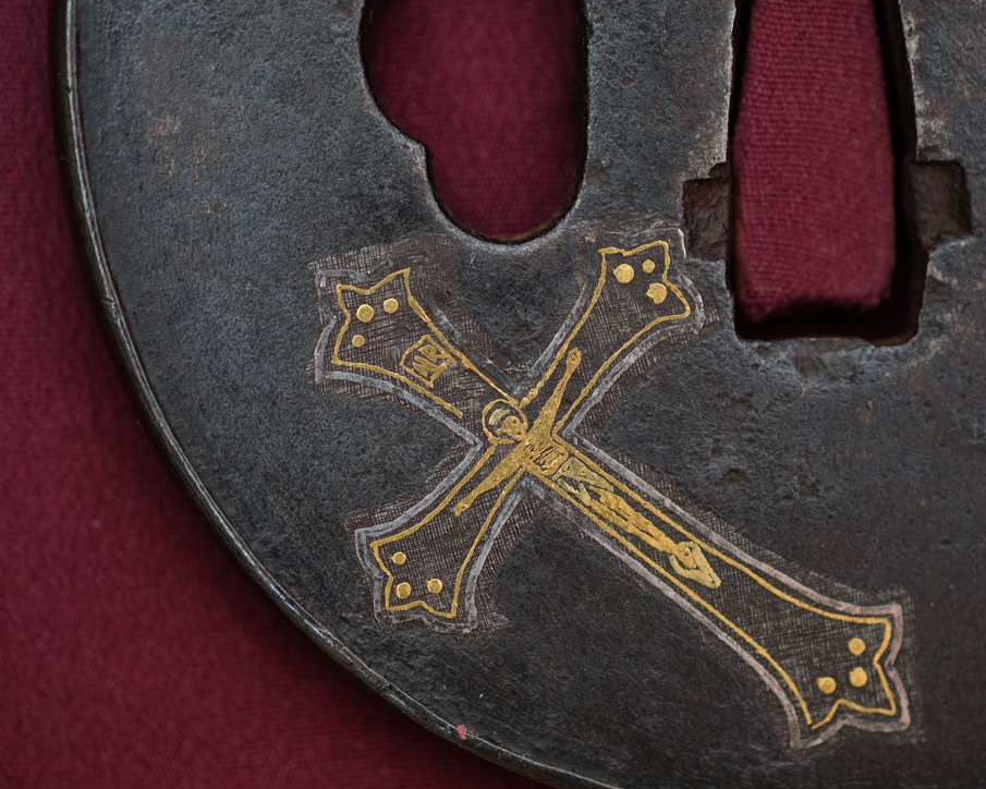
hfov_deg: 17.1
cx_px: 558
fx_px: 3268
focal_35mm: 112
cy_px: 411
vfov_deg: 13.8
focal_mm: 60
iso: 200
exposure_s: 1/15
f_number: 2.4
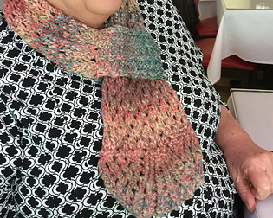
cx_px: 120
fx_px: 364
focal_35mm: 45
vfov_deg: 31.9
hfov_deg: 41.1
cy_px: 25
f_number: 2.2
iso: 64
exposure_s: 1/15
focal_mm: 4.15
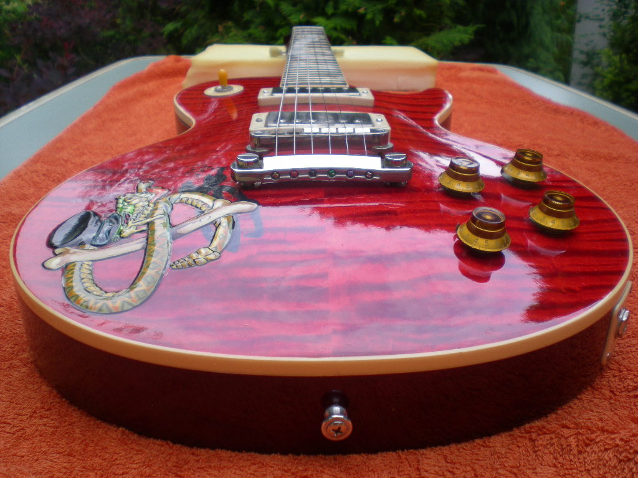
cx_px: 319
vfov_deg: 37.7
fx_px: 700
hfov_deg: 49.0
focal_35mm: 38
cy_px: 239
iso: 50
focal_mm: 6.3
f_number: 3.1
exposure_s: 1/76
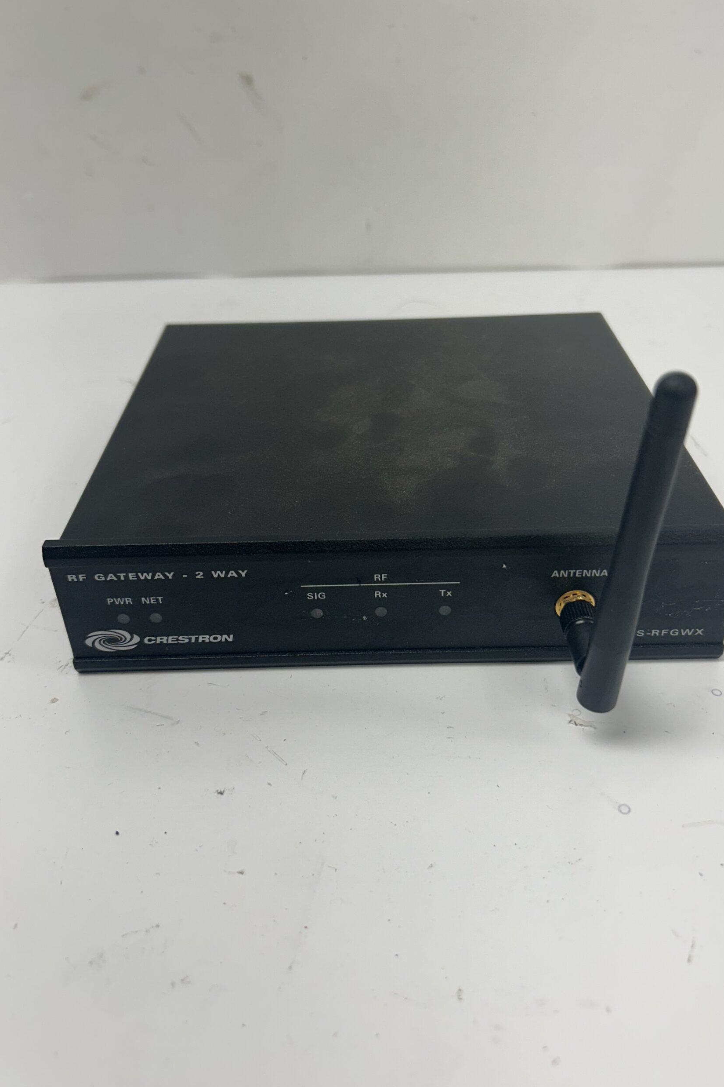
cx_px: 372
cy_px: 533
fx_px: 845
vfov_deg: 65.5
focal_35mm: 28
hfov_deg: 46.4
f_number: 1.5
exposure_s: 1/193
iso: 40
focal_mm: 5.7
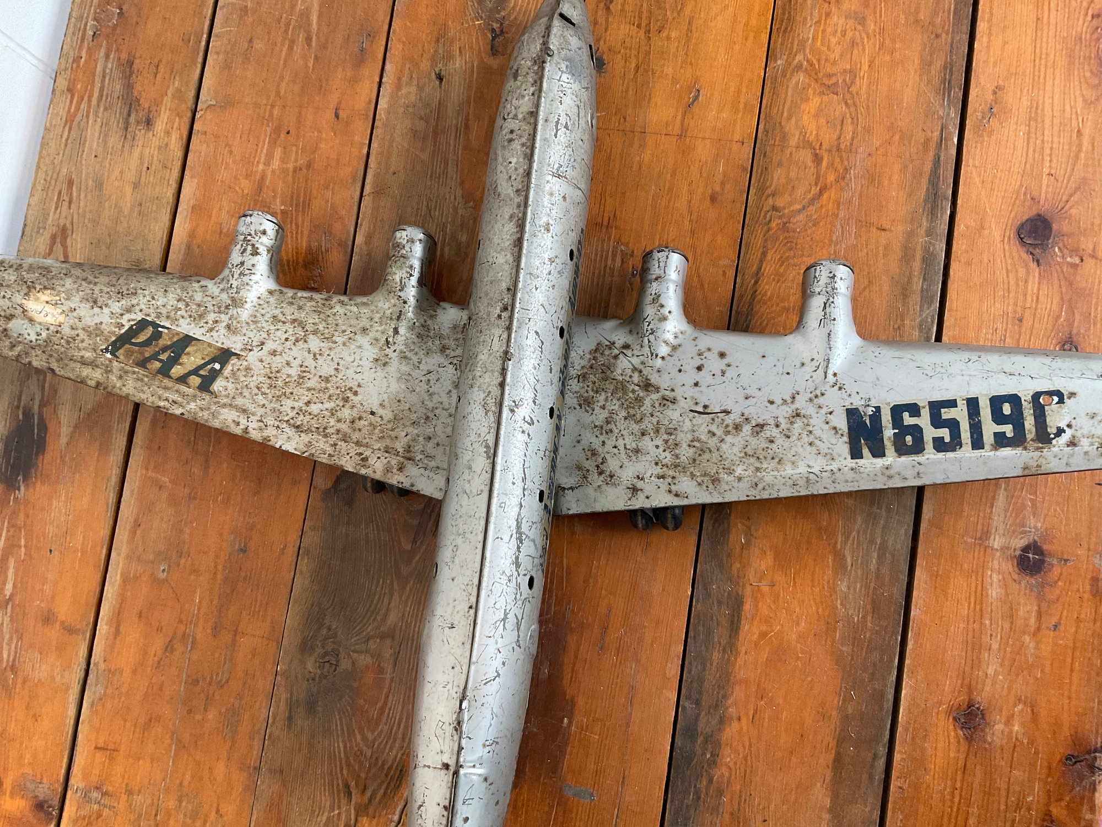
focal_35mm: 29
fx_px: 923
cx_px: 551
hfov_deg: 61.7
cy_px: 414
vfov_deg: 48.2
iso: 80
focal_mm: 3
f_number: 1.8
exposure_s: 1/60
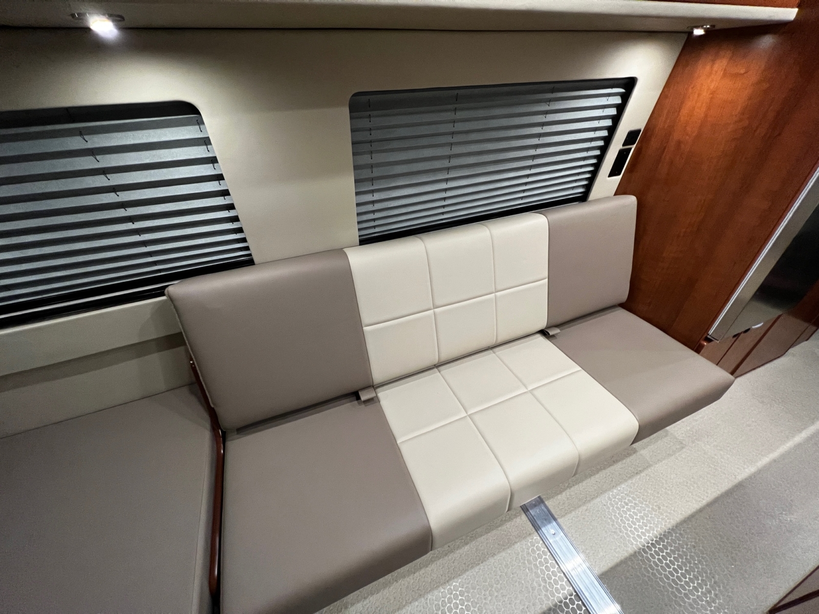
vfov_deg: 89.9
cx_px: 410
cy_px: 307
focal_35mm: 13
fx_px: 308
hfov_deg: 106.2
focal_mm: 1.57
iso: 400
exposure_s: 1/60
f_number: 1.8
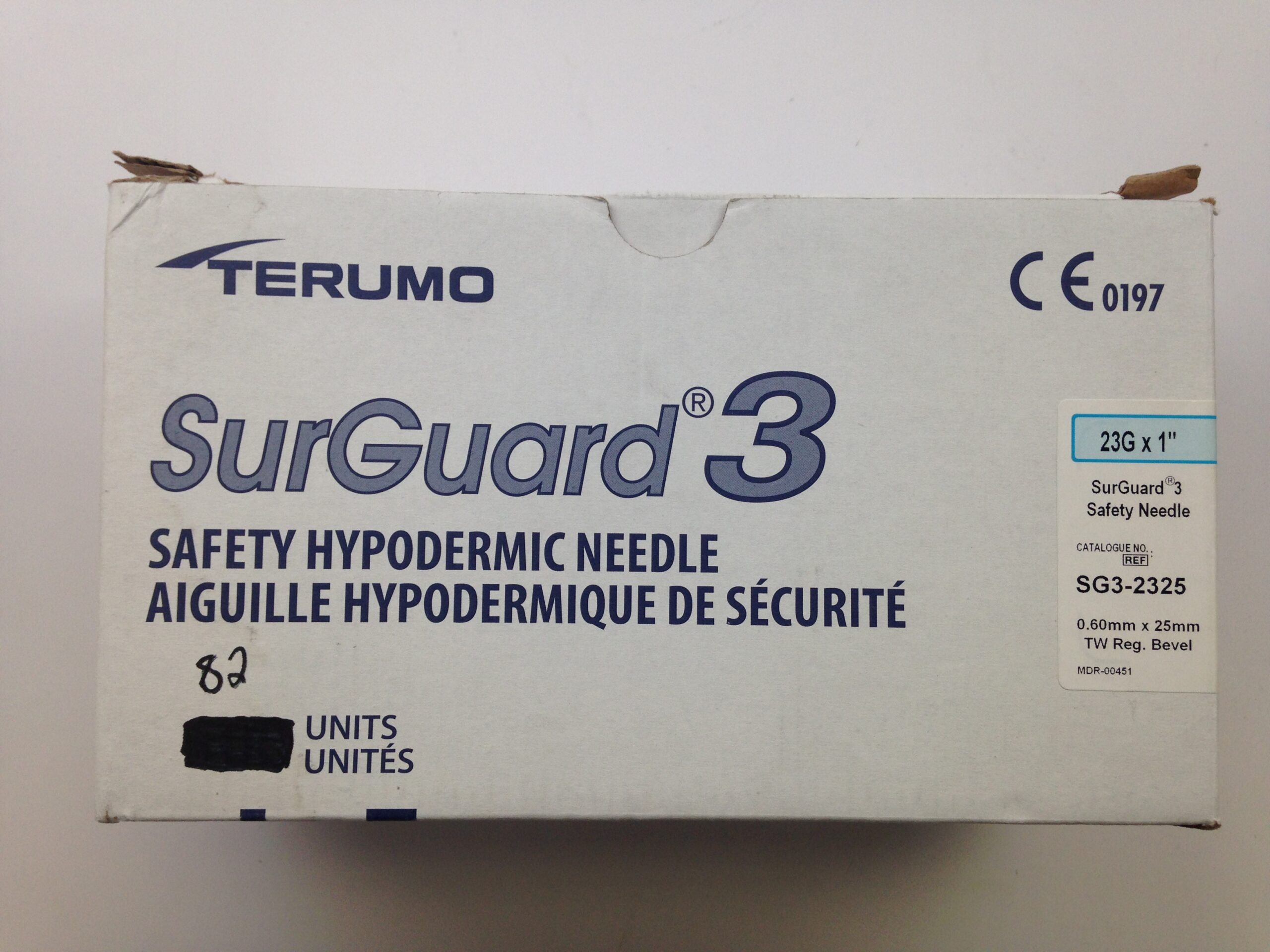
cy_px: 476
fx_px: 1211
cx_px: 635
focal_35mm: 33
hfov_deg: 55.4
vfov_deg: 42.9
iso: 50
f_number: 2.4
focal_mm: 4.12
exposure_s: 1/60
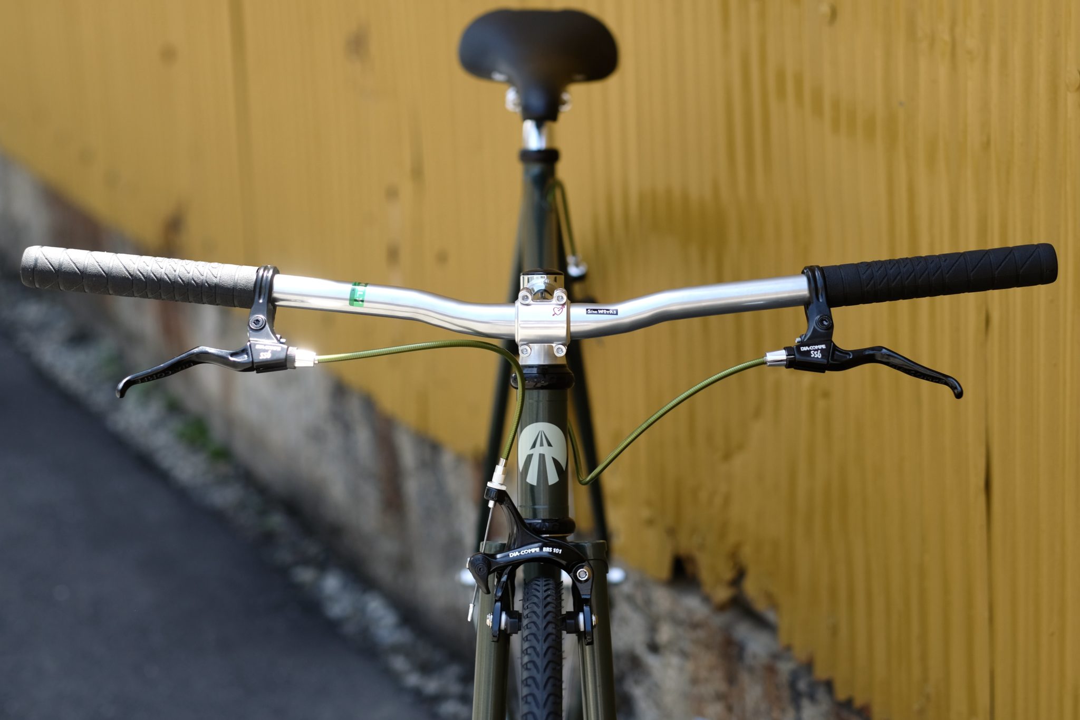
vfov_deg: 16.3
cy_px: 360
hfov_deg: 24.2
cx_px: 540
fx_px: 2520
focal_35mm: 84
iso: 200
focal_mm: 56
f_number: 2.2
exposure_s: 1/1000
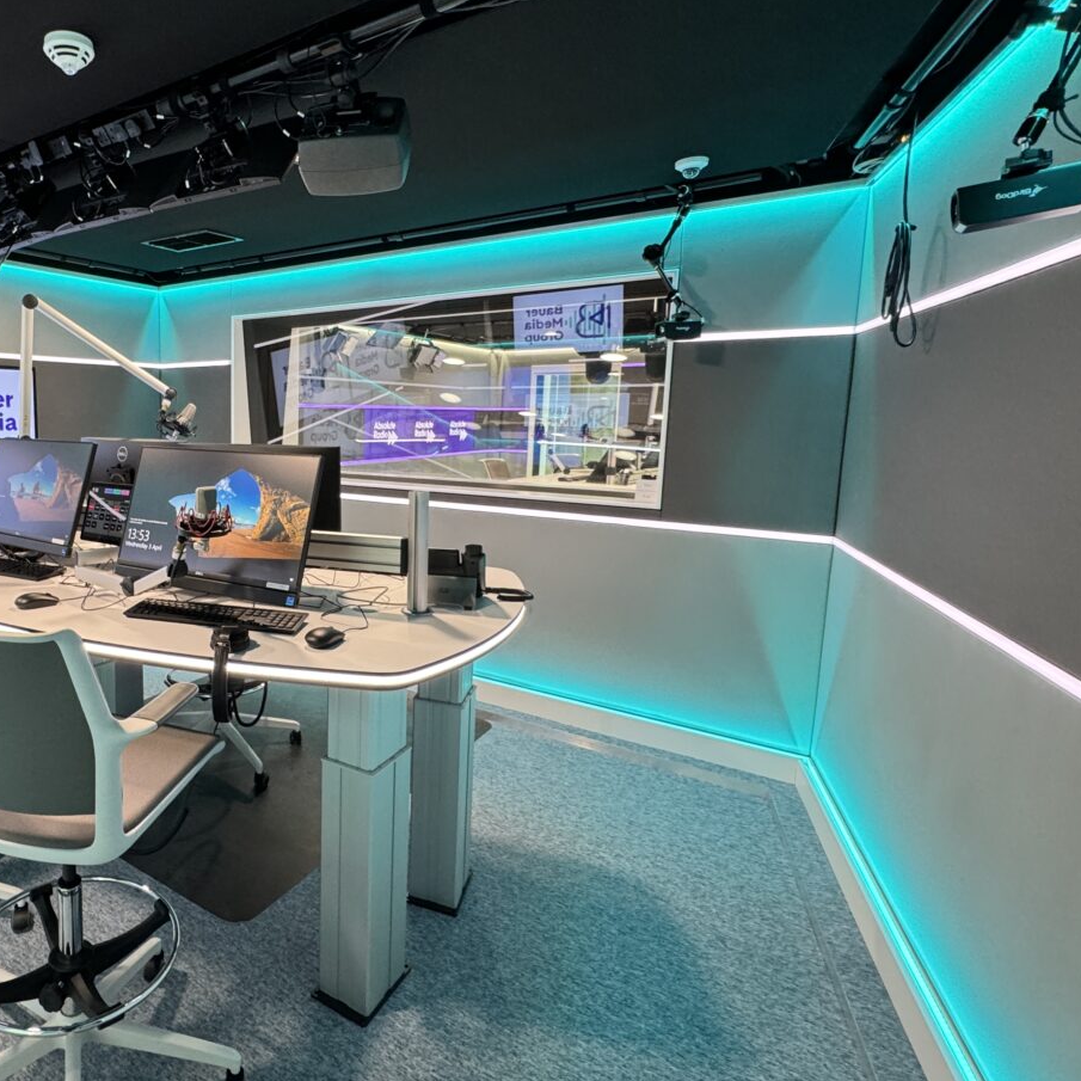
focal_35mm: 21
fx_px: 742
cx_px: 272
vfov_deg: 72.1
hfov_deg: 67.6
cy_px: 510
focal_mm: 2.22
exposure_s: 1/50
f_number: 2.2
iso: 250
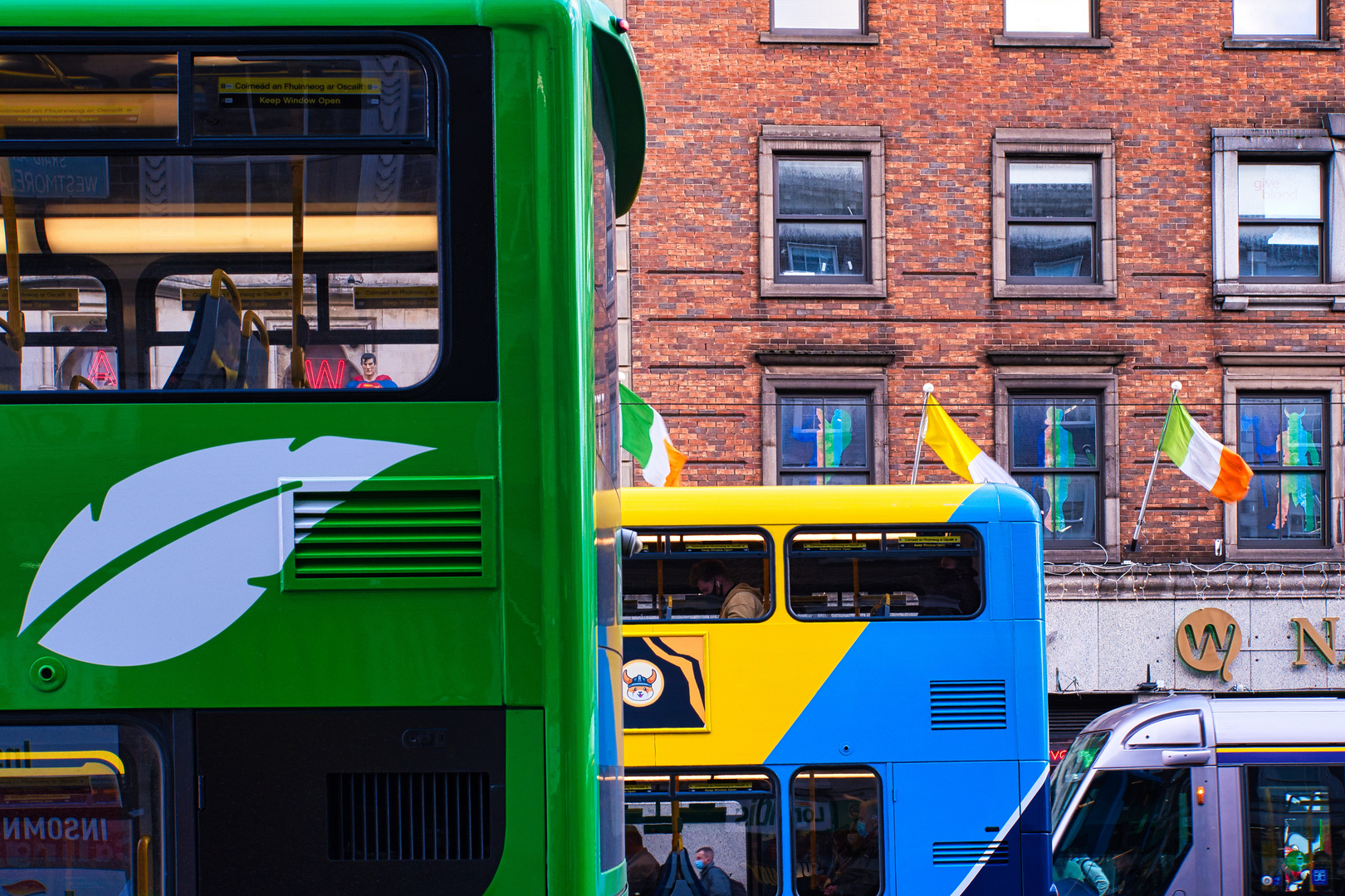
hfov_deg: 37.5
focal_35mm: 53
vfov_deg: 25.5
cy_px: 448
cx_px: 672
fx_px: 1980
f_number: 8
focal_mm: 35
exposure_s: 1/60
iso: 800
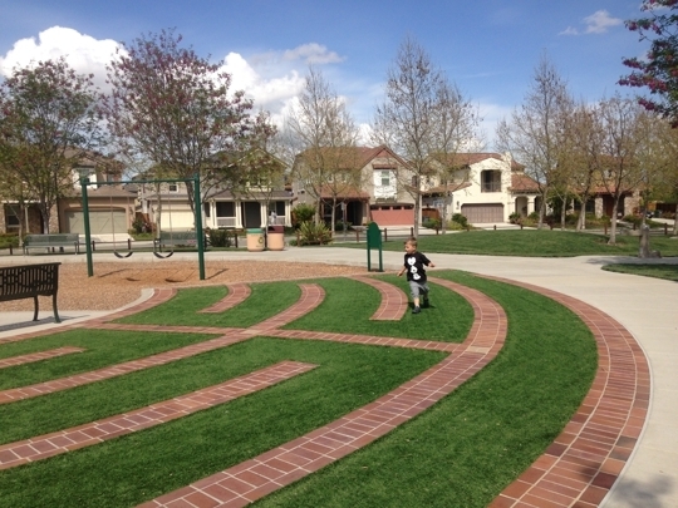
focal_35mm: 33
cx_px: 339
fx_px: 646
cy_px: 254
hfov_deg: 55.4
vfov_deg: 42.9
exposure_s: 1/1808
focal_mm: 4.12
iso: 50
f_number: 2.4
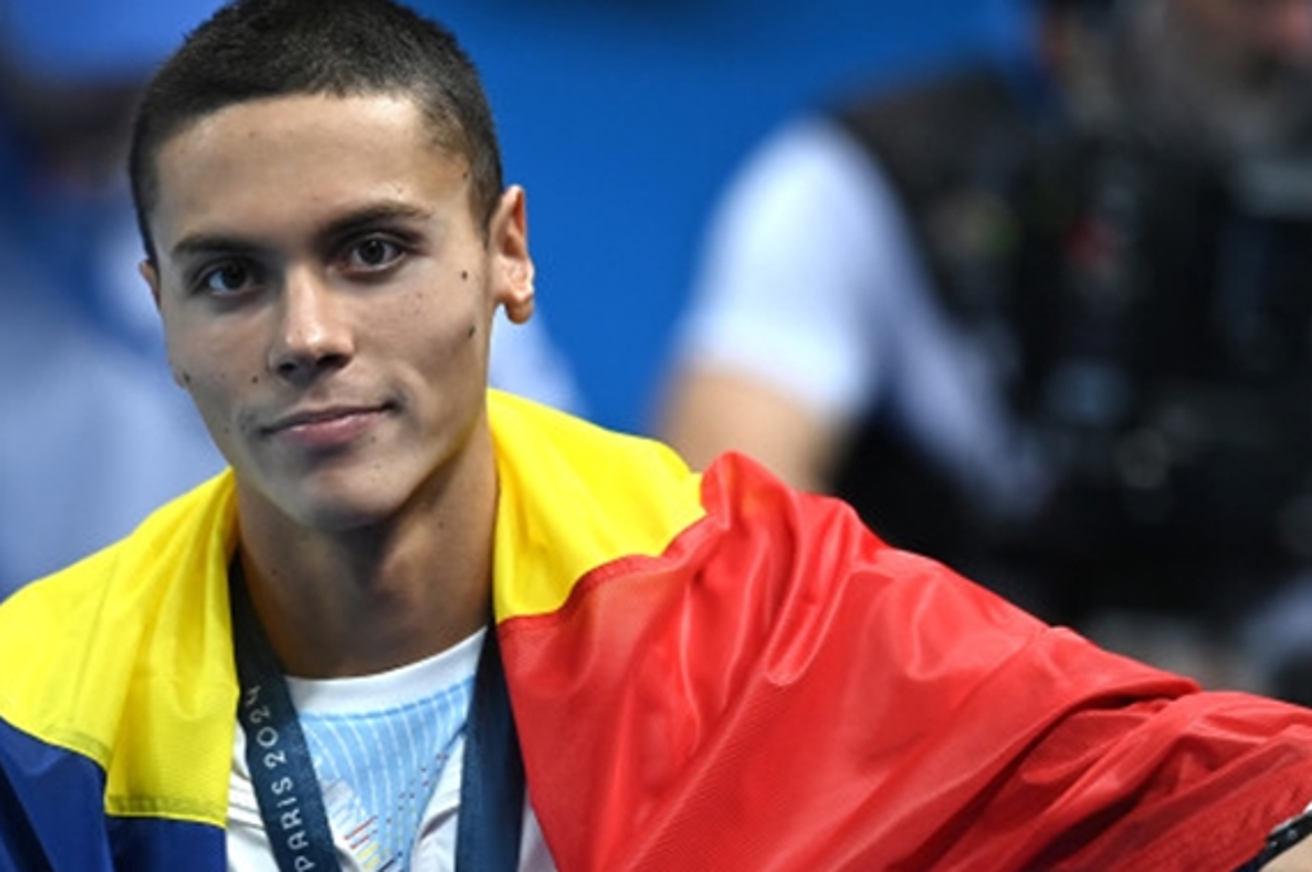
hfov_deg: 2.9
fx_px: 26180
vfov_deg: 1.9
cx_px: 437
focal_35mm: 719
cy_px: 561
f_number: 3.5
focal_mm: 400
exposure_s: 1/1600
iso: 1000
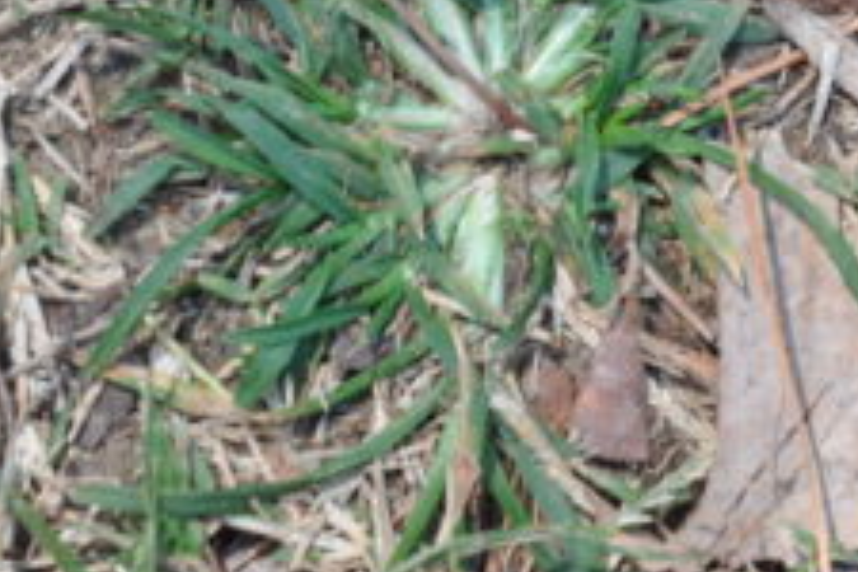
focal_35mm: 208
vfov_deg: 6.6
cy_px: 103
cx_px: 488
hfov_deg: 9.9
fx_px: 4957
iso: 200
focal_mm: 52
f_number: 10
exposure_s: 1/100
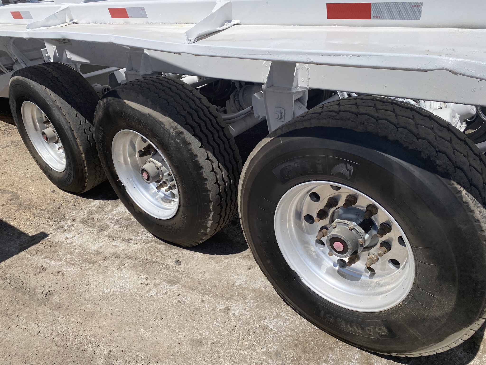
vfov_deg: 53.1
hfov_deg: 67.3
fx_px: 365
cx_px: 243
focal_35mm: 26
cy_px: 182
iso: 32
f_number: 1.8
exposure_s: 1/5236
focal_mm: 4.25
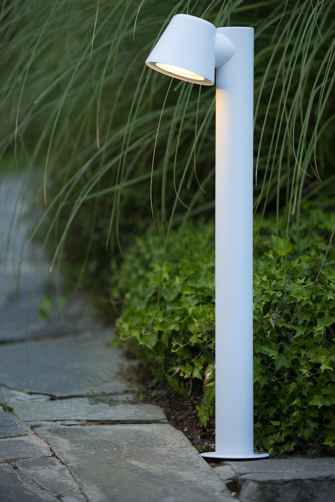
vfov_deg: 11.9
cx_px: 168
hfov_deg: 8.0
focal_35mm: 172
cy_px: 218
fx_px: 2399
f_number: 2.8
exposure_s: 1/200
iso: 200
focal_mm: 150
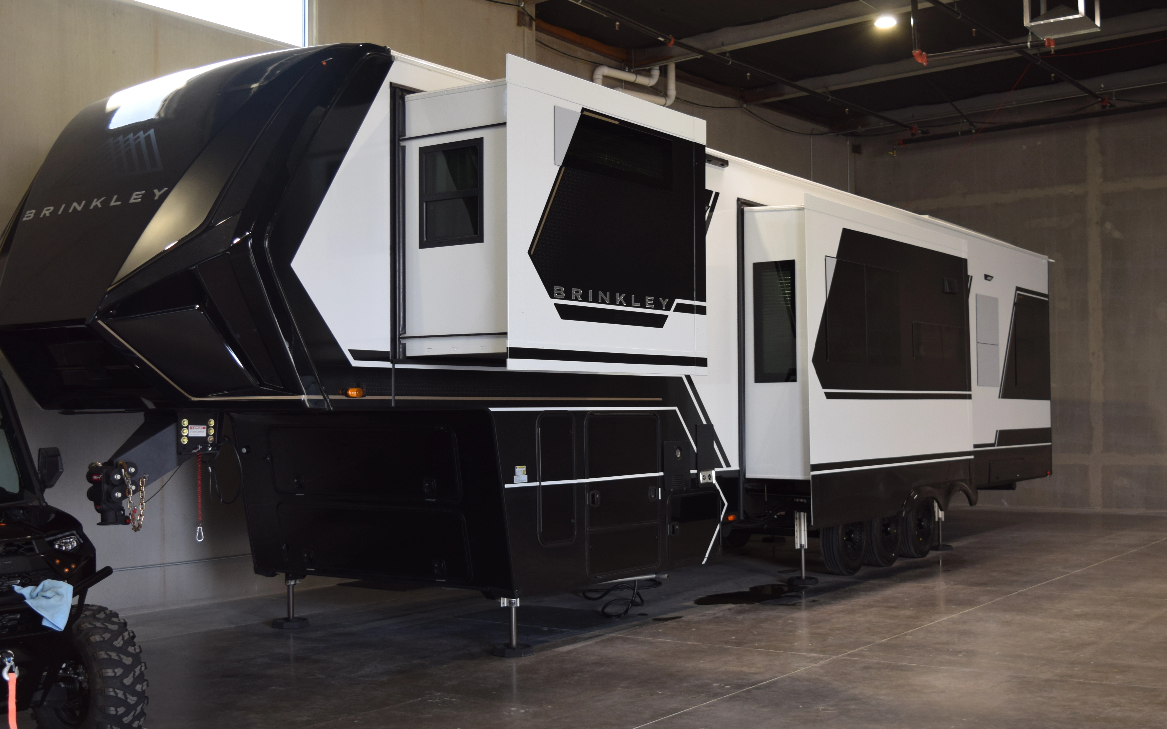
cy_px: 411
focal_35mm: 43
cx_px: 629
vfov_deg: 29.8
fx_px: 1368
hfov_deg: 46.2
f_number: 4.8
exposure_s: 1/90
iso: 400
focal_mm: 24
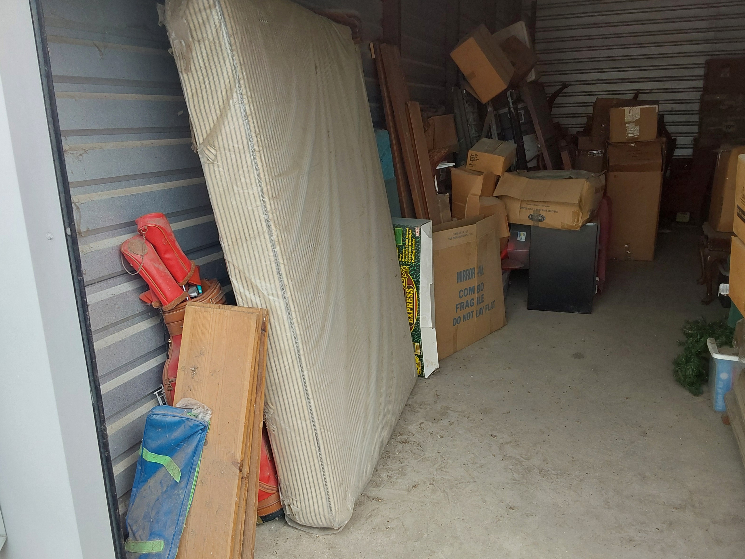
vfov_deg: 48.2
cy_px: 289
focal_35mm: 29
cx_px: 380
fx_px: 624
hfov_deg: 61.6
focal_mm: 2.91
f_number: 1.9
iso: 50
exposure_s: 1/252
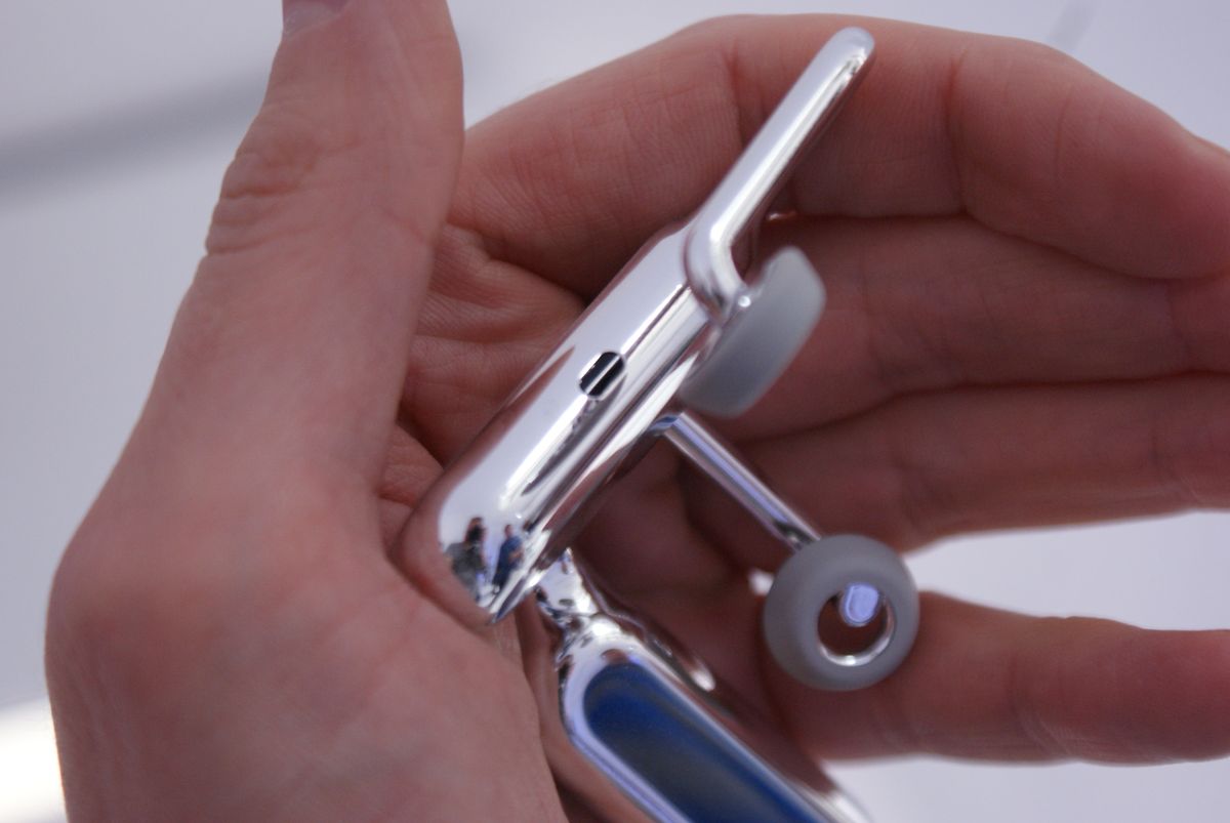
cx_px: 615
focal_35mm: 90
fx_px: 3078
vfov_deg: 15.2
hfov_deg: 22.6
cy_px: 412
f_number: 5.6
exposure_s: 1/10
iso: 400
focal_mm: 60
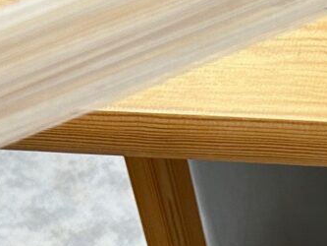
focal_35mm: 160
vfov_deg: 8.3
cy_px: 650
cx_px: 544
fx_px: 1512
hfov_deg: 11.6
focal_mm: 5.7
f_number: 1.5
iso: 80
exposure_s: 1/60
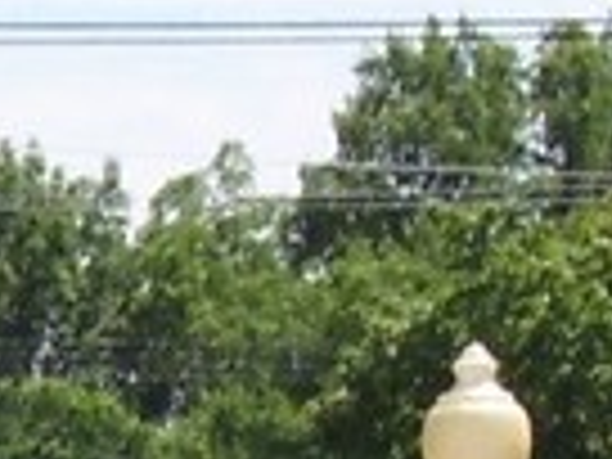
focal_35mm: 693
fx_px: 12252
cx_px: -418
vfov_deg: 2.1
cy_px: 904
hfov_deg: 2.9
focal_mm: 16.8
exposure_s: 1/180
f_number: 9.5
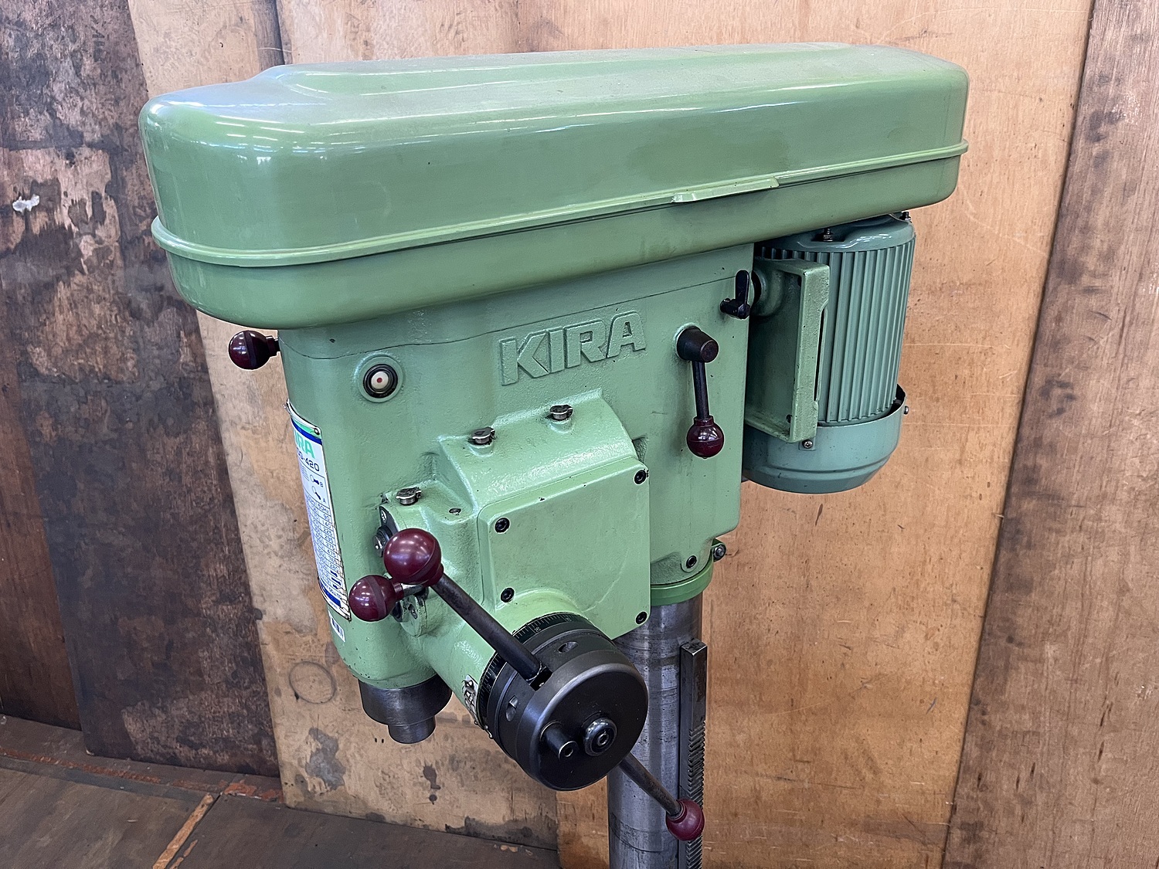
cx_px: 580
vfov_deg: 53.1
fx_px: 871
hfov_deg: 67.3
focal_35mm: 26
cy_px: 434
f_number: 1.6
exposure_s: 1/60
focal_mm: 5.1
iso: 160
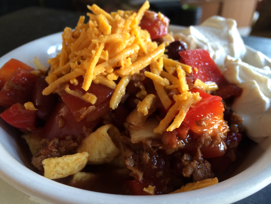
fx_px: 235
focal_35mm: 30
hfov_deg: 60.0
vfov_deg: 46.8
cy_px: 102
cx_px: 136
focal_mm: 4.12
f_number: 2.2
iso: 160
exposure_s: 1/30
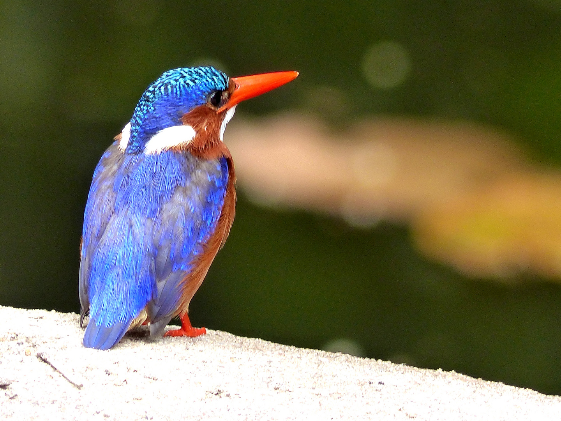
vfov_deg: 1.2
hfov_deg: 1.7
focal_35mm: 1200
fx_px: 19448
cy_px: 210
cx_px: 280
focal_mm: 108
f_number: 3.5
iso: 160
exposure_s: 1/125
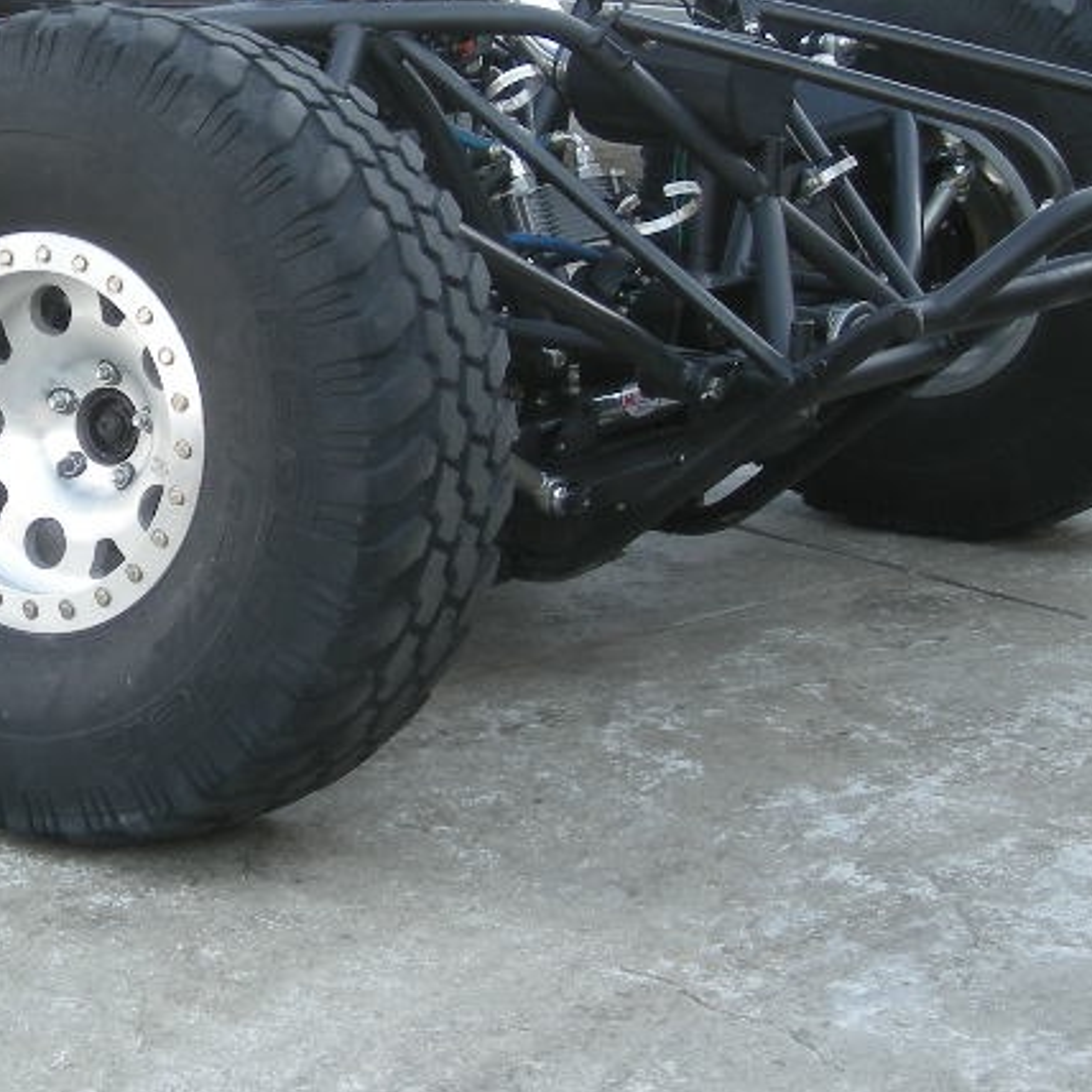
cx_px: 51
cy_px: 316
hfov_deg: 18.3
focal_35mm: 93
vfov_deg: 18.6
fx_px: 3319
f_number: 3.1
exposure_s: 1/55.7
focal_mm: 7.1
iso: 50
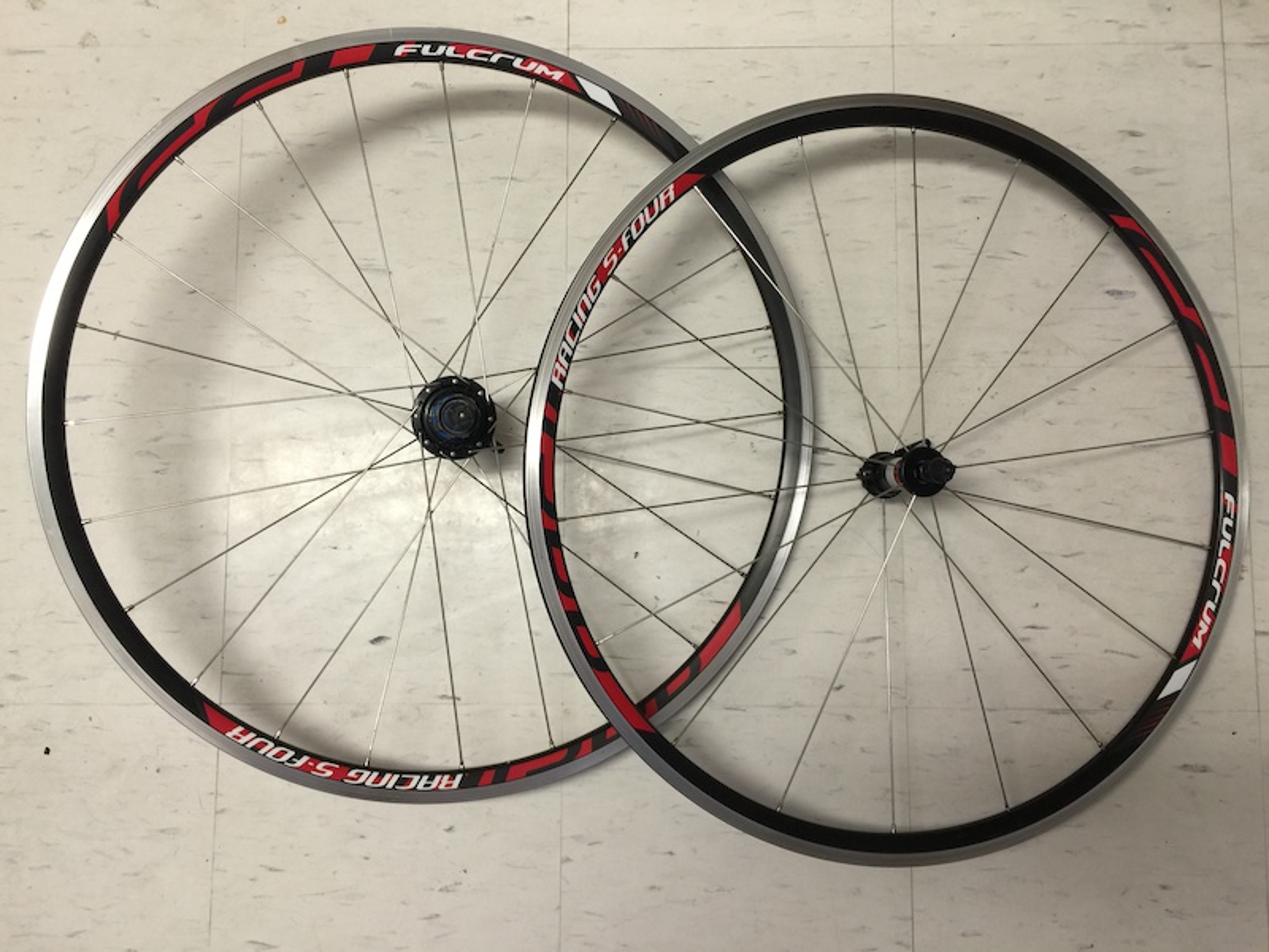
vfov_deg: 48.2
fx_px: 1063
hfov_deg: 61.7
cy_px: 476
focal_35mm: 29
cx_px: 634
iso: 40
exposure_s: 1/15
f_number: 2.2
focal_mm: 4.15
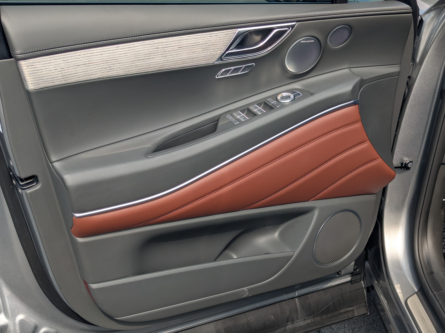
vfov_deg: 30.3
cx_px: 222
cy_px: 166
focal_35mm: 48
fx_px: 617
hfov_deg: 39.7
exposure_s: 1/1055
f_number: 1.85
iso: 42
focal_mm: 6.81
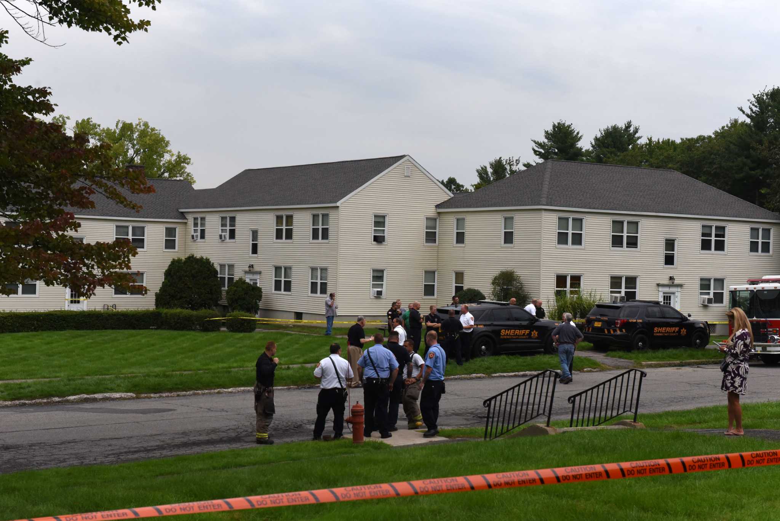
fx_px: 1257
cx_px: 390
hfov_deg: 34.5
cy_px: 260
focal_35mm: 58
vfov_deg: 23.4
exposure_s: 1/4000
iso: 2000
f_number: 9
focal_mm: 58
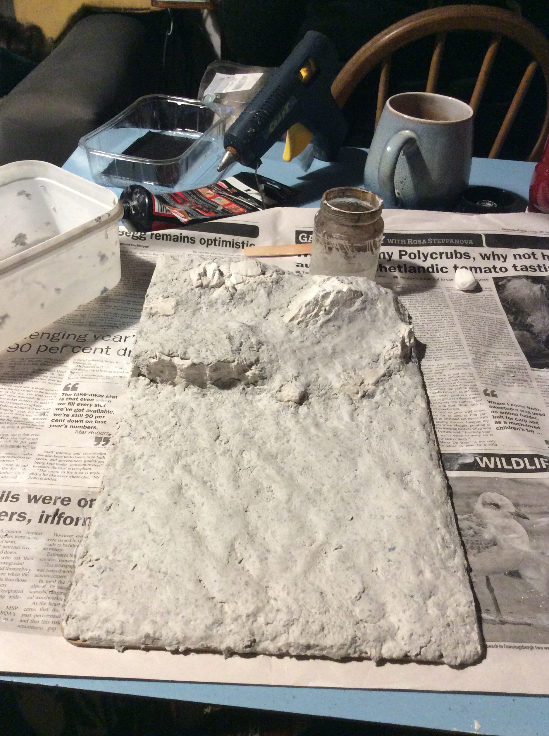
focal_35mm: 33
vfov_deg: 55.4
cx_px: 277
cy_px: 369
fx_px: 700
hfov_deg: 42.8
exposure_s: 1/25
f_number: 2.4
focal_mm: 3.3
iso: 200
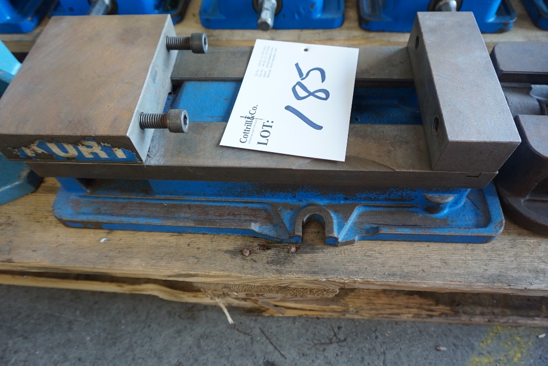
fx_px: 365
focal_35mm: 24
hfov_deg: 73.7
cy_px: 183
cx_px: 274
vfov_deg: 53.1
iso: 1000
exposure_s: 1/60
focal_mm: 16
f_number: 4
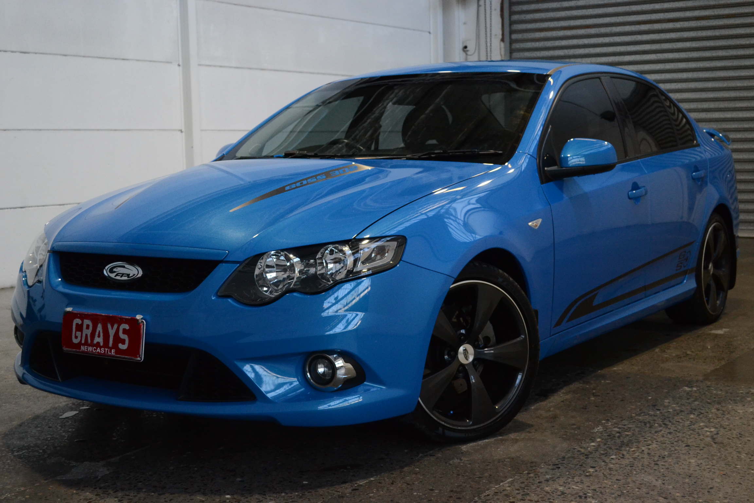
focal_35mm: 51
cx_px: 377
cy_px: 252
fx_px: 1068
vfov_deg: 26.5
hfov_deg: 38.9
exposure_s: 1/320
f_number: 5
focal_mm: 34
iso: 1600
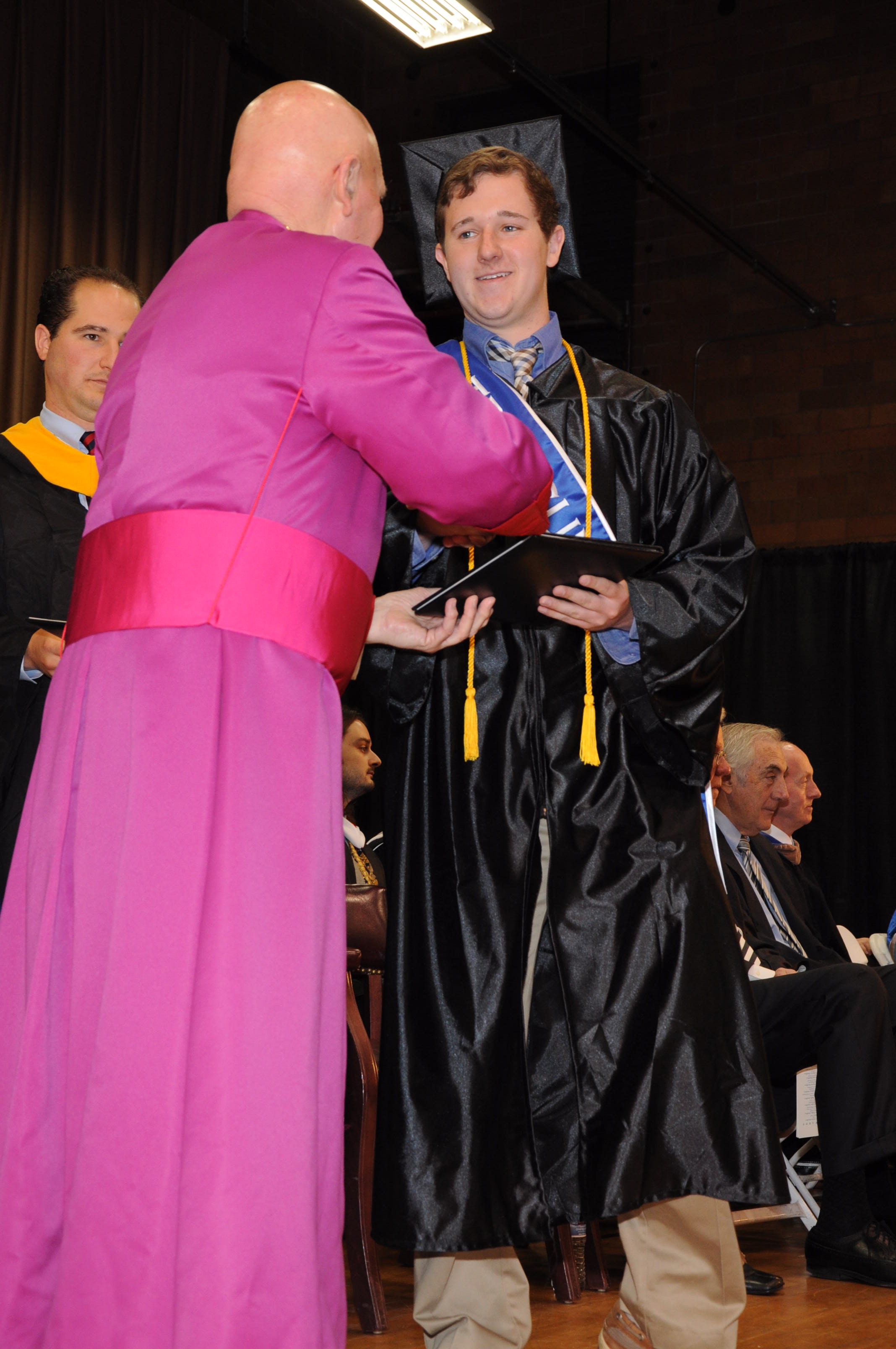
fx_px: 2358
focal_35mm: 63
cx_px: 448
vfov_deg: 31.9
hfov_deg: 21.5
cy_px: 674
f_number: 7.1
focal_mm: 42
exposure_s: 1/160
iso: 640
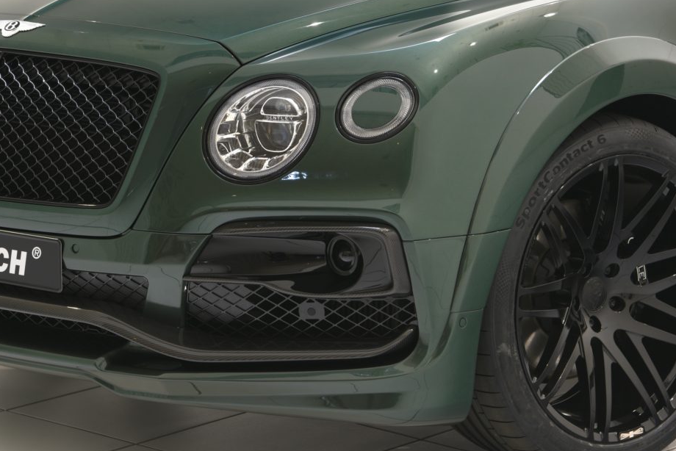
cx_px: 347
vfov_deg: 12.0
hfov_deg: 17.9
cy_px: 124
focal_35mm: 114
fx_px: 2141
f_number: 8
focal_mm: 70
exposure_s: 3
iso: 64
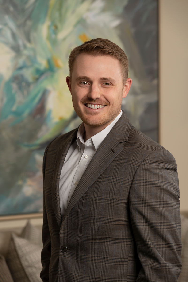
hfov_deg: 9.5
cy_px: 141
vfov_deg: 14.1
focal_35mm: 145
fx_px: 1135
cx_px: 94
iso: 100
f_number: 8
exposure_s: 1/100
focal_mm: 145
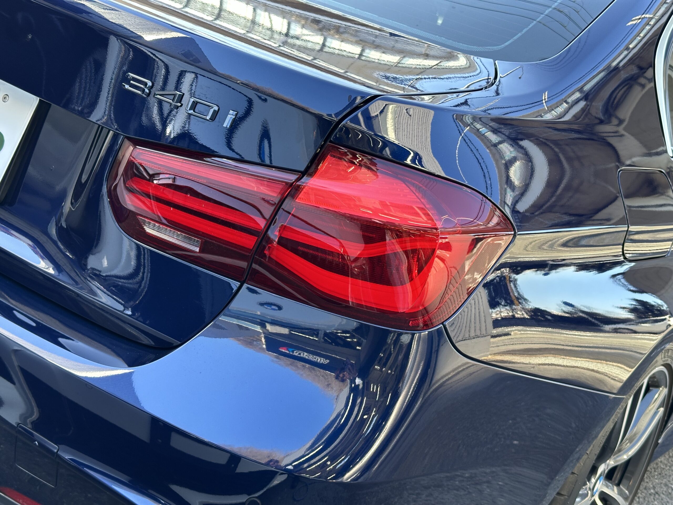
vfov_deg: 30.3
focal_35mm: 48
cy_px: 252
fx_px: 933
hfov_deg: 39.7
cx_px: 336
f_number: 1.78
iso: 80
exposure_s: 1/121
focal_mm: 6.86
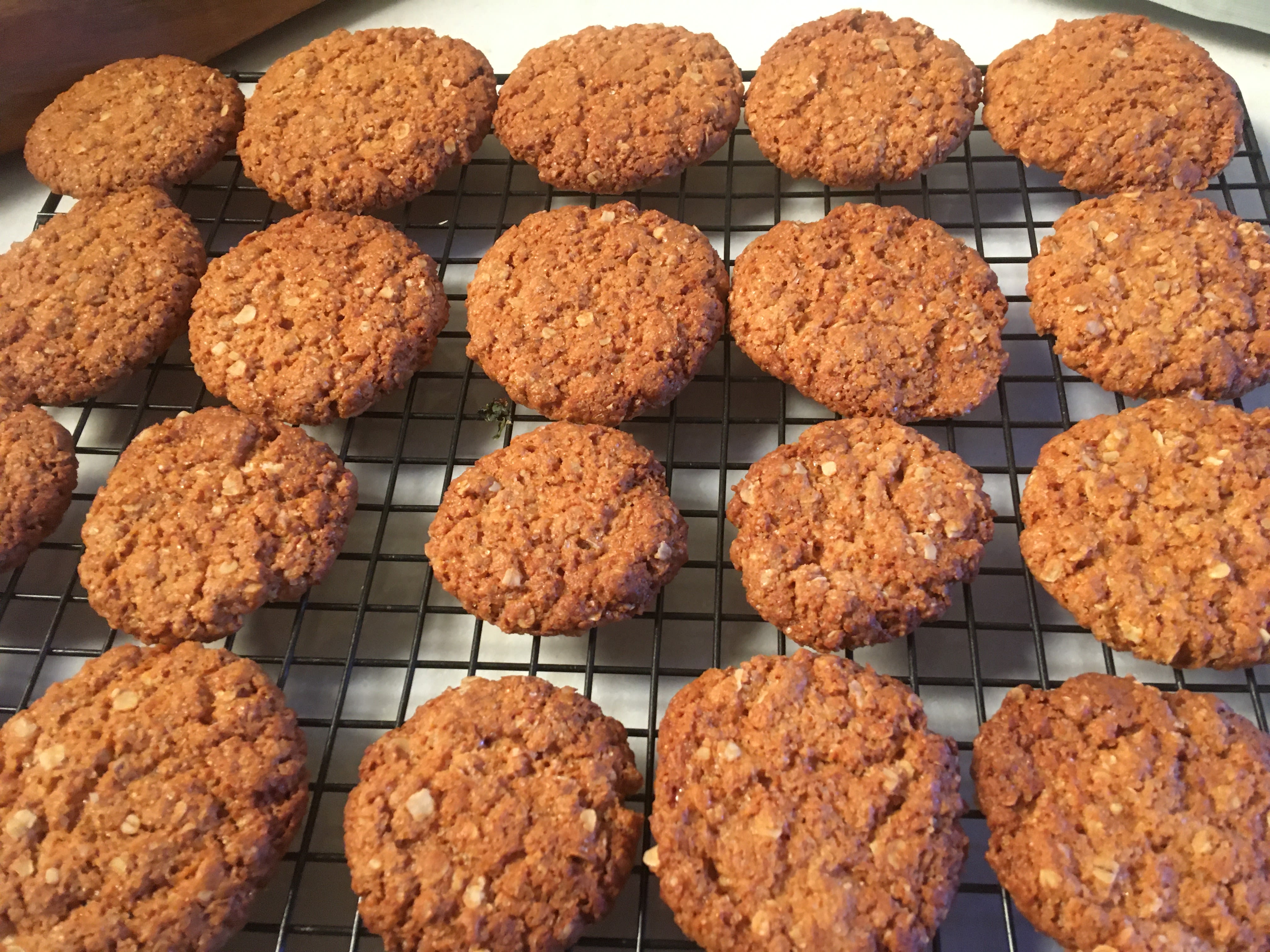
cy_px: 476
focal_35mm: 29
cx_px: 635
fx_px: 1064
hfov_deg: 61.7
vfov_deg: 48.2
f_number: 2.2
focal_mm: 4.2
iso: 250
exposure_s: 1/33
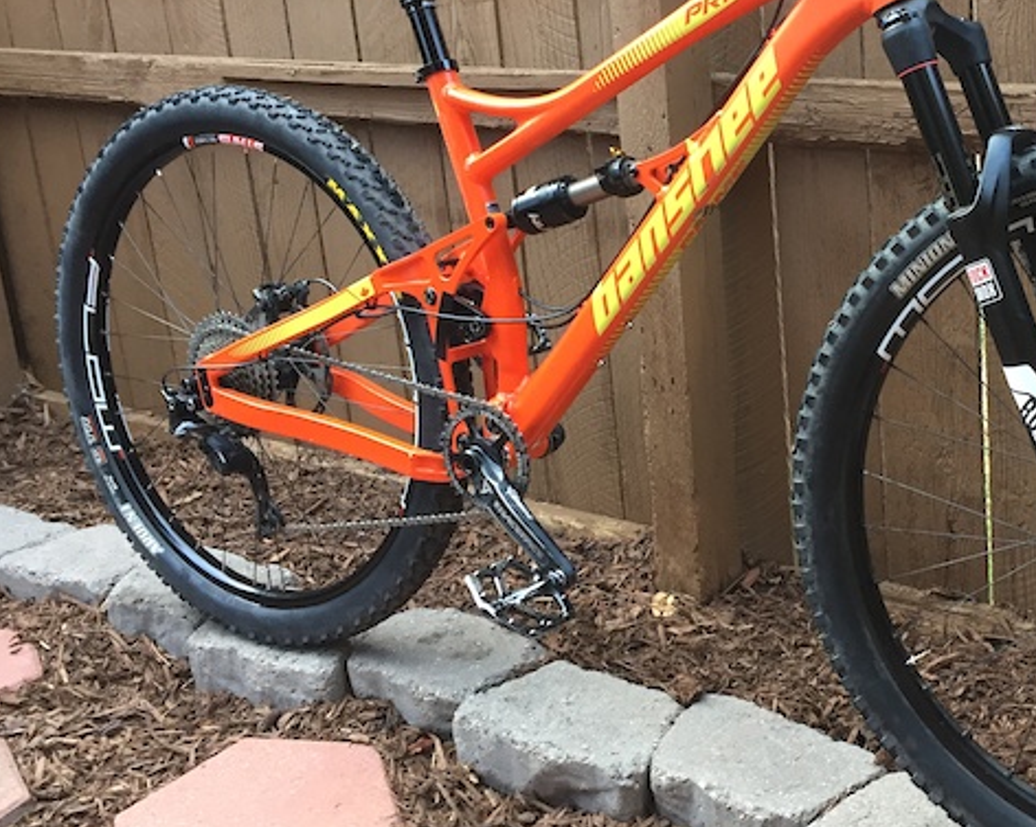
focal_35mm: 48
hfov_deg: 37.5
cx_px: 817
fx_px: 1471
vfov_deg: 31.3
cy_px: 314
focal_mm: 4.15
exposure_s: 1/30
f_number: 2.2
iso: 64
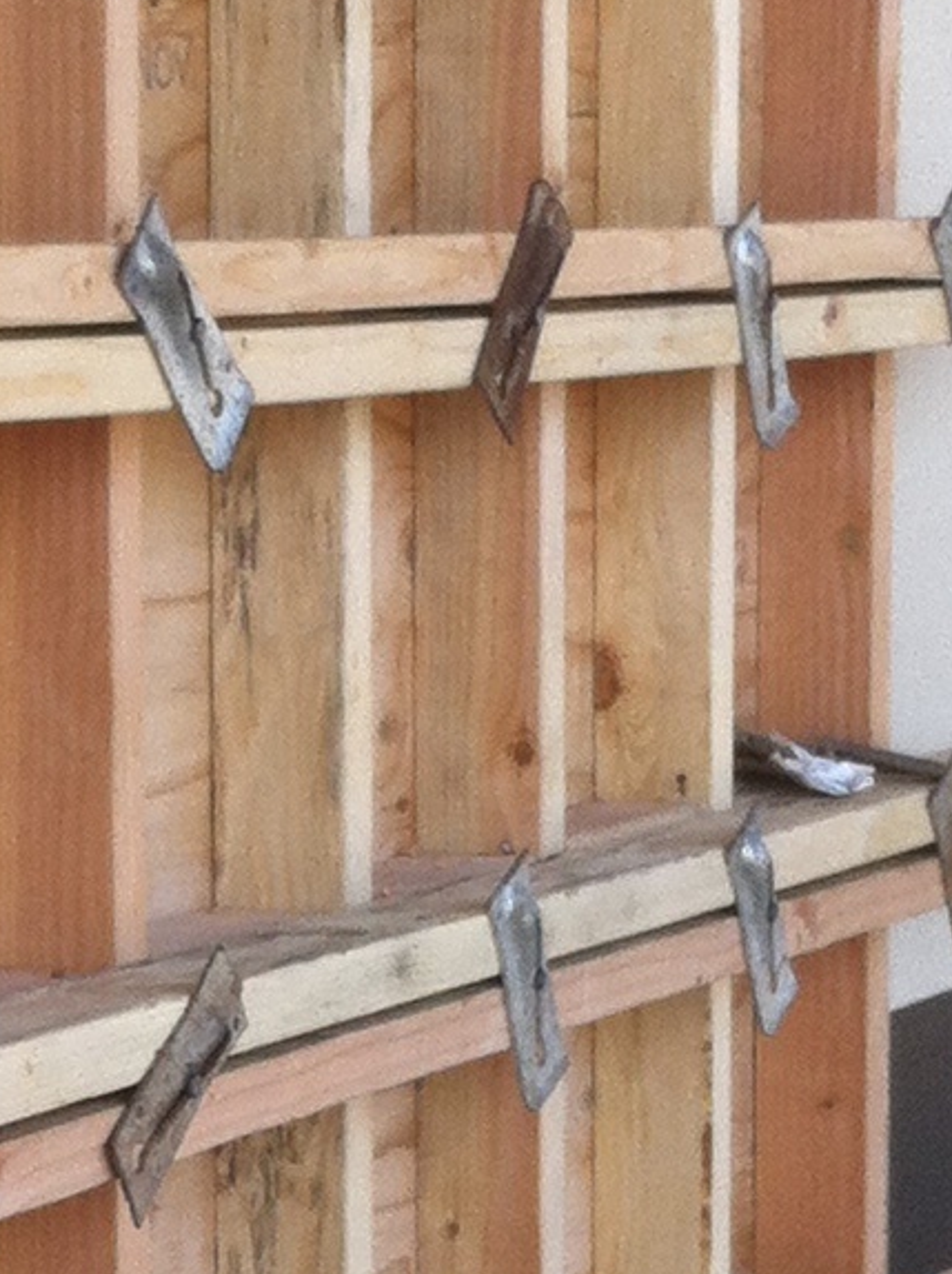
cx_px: -149
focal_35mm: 158
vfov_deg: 12.5
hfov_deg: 9.3
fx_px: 5807
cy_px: 1050
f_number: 2.8
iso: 80
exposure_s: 1/175
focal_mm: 3.85
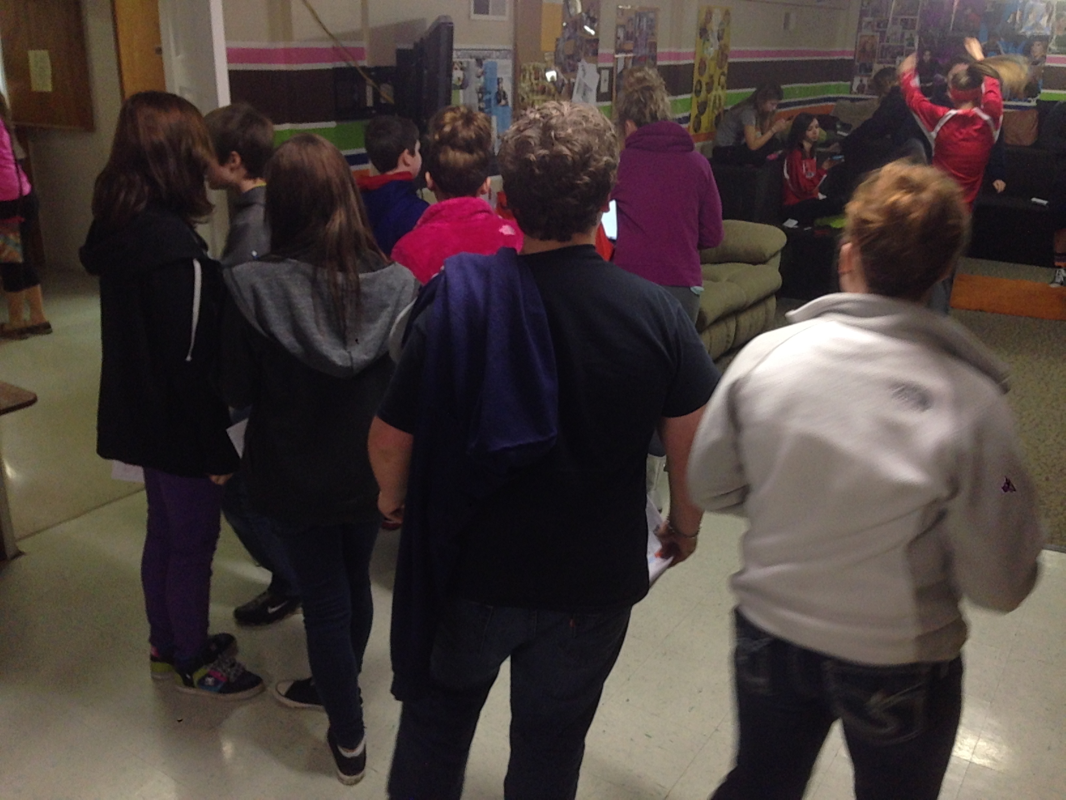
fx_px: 2032
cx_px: 533
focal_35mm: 66
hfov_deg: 29.4
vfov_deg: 22.3
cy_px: 400
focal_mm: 4.12
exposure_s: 1/40
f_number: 2.4
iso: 250
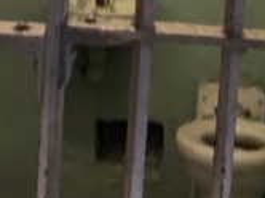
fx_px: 1322
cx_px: 166
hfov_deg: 11.4
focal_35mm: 173
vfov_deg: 8.5
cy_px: 26
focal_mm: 4
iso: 100
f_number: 1.8
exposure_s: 1/10
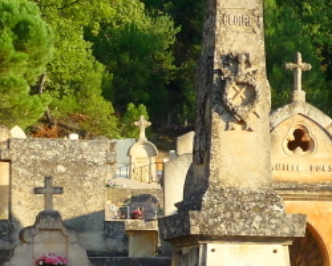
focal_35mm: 185
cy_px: 192
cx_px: 158
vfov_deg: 8.3
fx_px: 1818
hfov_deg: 10.4
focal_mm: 9.6
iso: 100
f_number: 3.5
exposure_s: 1/320
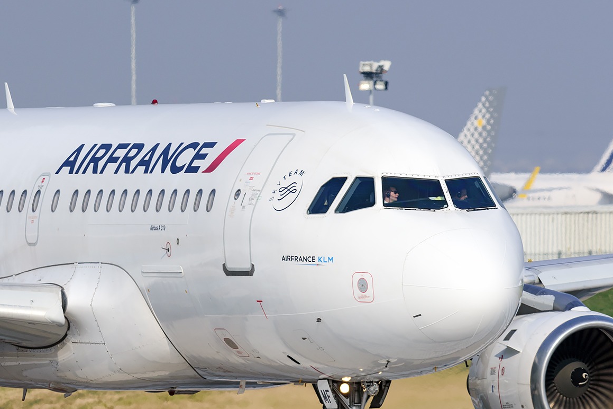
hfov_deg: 3.0
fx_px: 11847
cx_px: 160
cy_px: 261
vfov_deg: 2.0
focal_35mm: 696
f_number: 7.1
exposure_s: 1/1250
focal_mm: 420
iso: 200
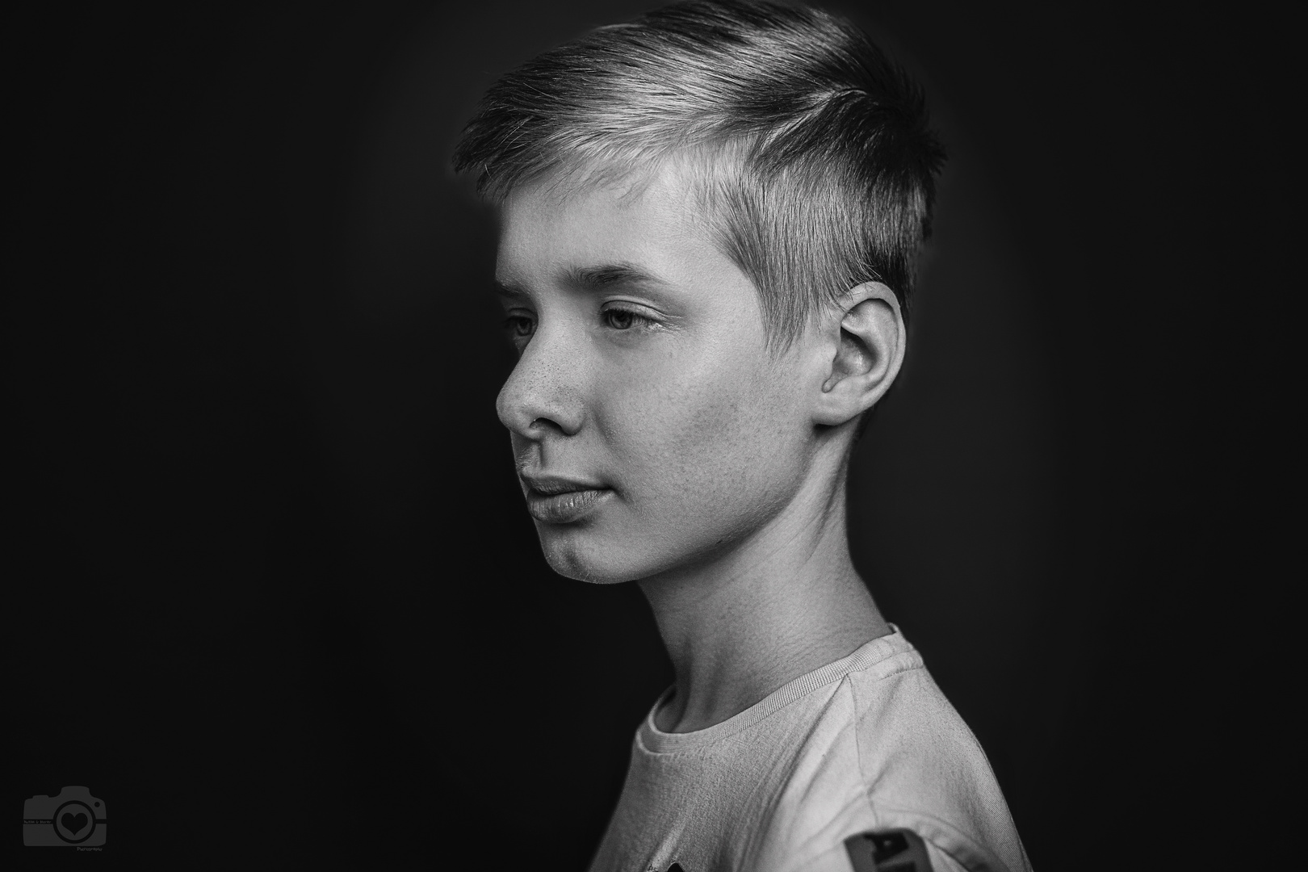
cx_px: 654
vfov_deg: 27.0
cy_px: 436
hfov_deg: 39.6
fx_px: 1817
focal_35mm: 50
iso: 800
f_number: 2.2
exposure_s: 1/400
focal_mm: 50
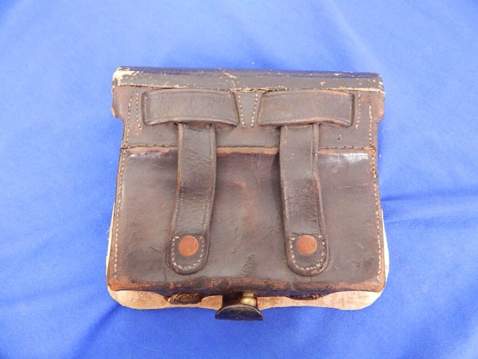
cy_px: 180
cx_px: 239
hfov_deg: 76.4
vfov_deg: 61.1
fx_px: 304
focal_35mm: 22
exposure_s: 1/8
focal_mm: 4
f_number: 3
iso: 560
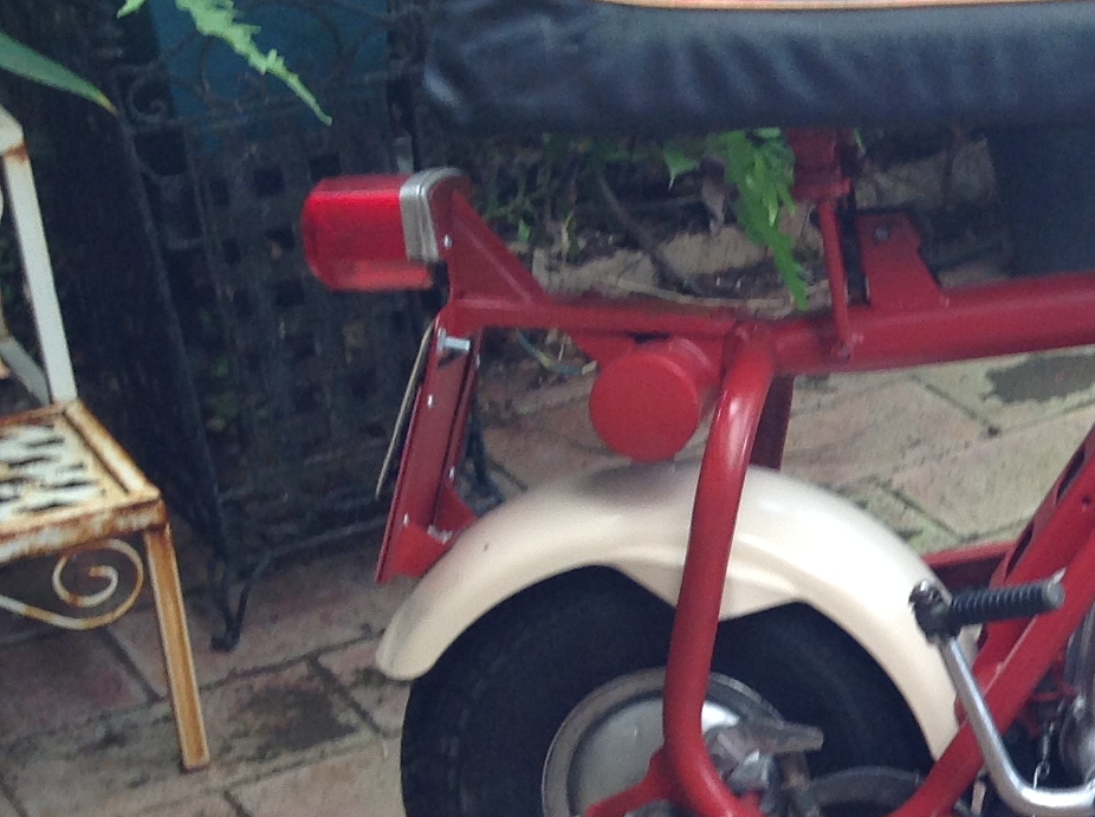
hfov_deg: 18.9
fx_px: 3094
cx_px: 1329
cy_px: 578
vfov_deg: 15.0
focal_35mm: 98
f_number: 2.4
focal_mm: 4.28
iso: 64
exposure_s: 1/40
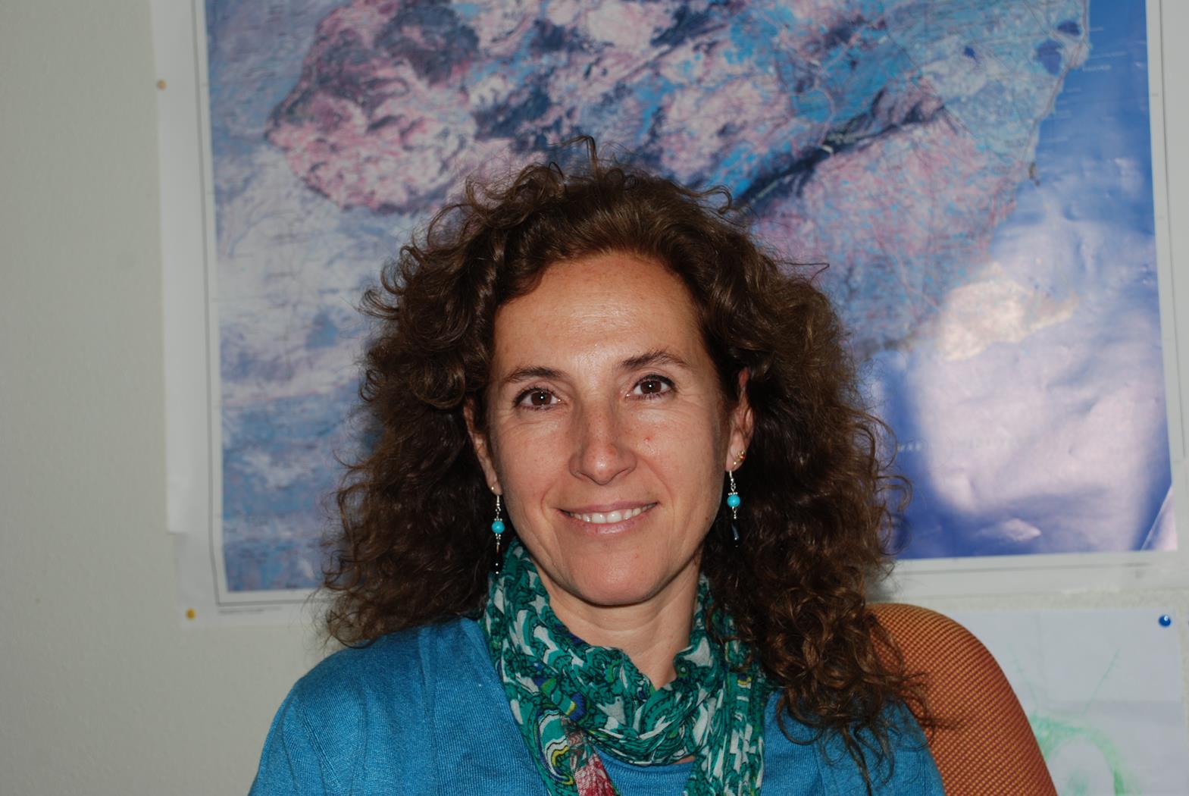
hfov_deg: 28.0
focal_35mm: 72
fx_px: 2381
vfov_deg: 19.0
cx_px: 594
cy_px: 398
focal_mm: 48
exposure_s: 1/60
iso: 100
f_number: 8
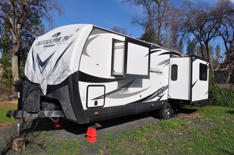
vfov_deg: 43.5
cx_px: 117
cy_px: 78
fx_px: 195
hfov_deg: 62.0
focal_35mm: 30
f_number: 11
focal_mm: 20
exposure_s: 1/500
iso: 200
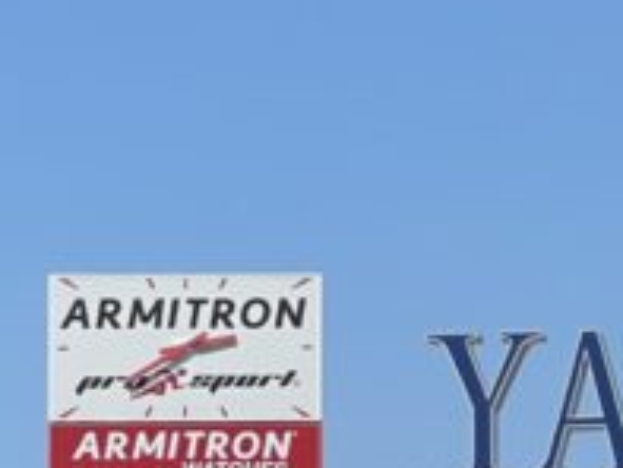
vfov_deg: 3.9
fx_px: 6753
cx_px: 904
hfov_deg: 5.2
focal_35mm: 375
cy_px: 908
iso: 32
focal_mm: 9
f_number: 2.8
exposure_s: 1/840
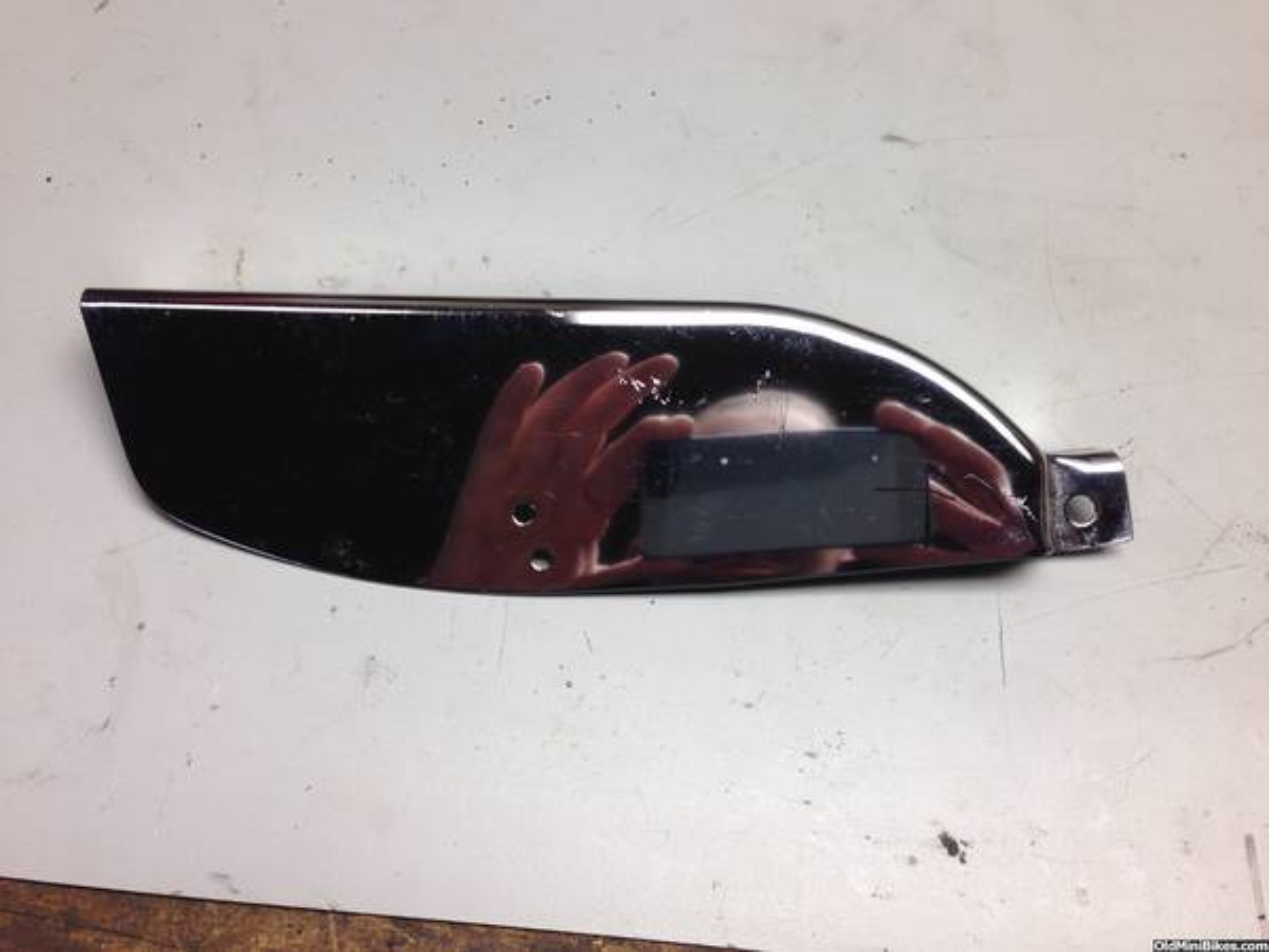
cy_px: 476
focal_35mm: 33
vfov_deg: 42.9
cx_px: 634
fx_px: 1210
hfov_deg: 55.4
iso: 64
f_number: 2.4
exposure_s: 1/40
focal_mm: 4.12
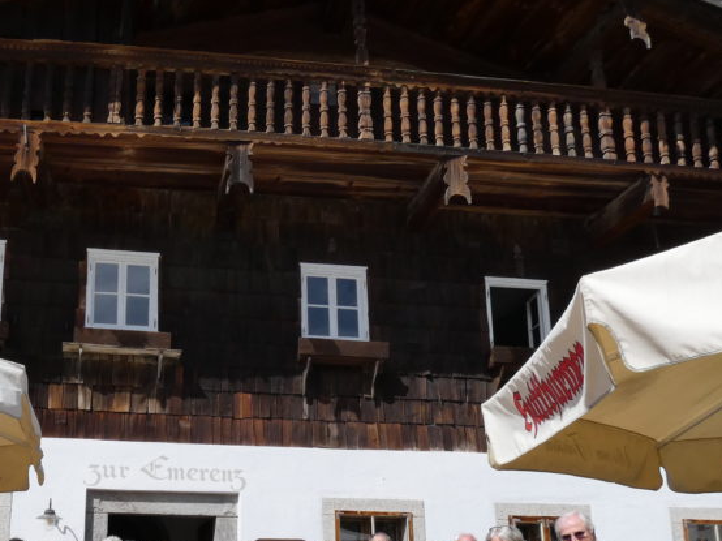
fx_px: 771
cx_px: 188
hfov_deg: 48.4
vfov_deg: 37.4
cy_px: 425
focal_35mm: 37
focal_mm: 3.6
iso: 80
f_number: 4.5
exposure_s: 1/800
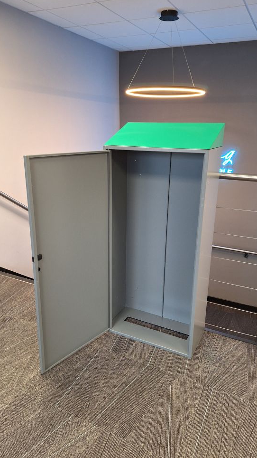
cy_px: 233
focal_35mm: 26
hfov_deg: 44.4
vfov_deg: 71.9
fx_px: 315
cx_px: 130
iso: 200
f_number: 1.8
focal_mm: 5.54
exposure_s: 1/50
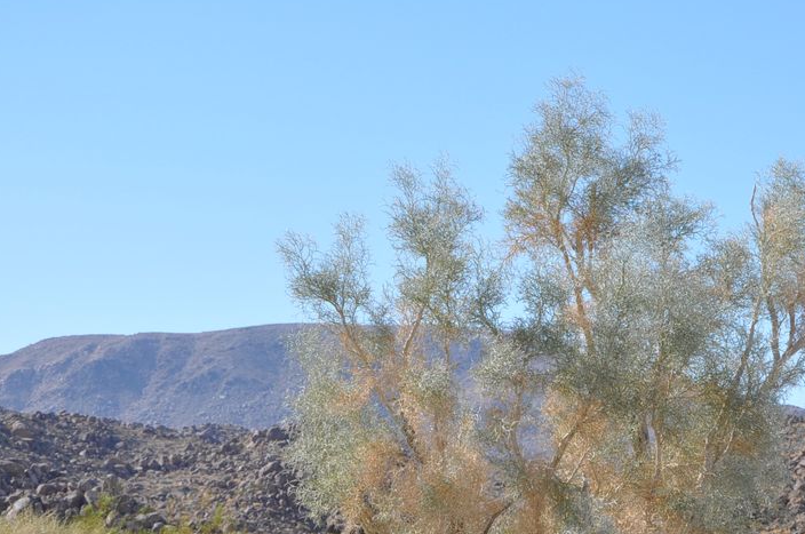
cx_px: 623
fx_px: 2969
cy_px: 441
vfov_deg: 10.2
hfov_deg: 15.4
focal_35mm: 133
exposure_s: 1/320
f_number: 9
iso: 200
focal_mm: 52
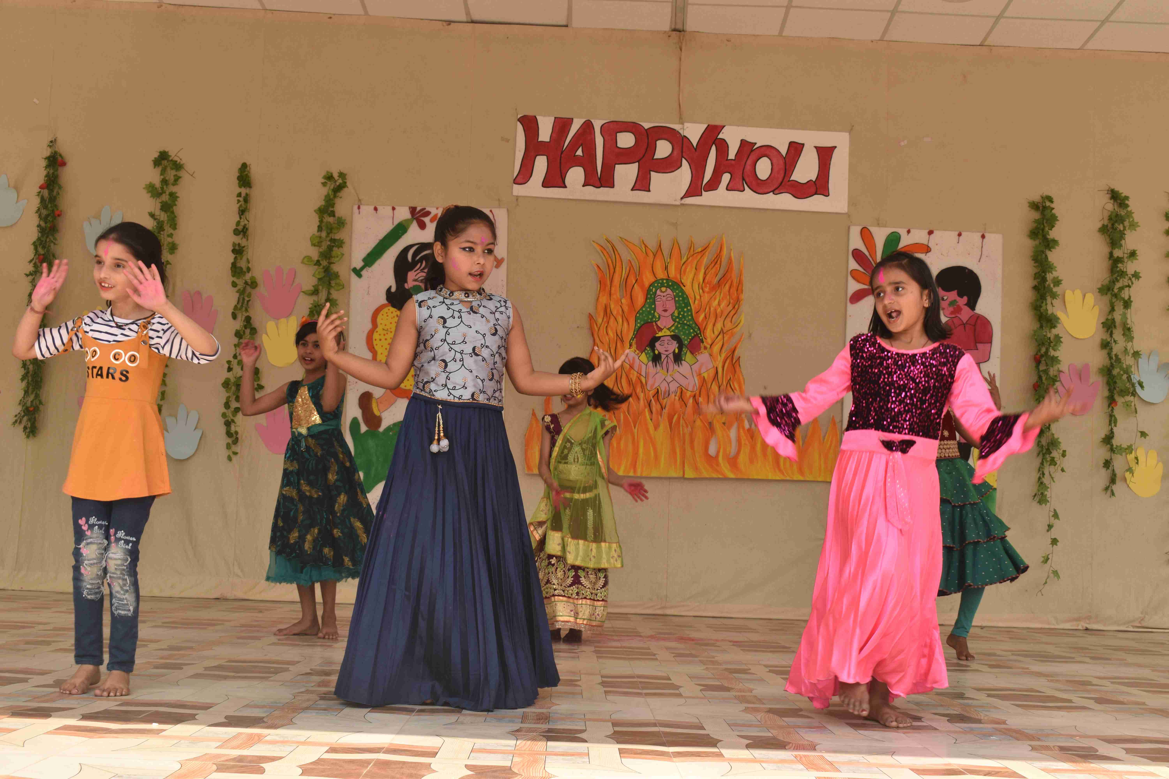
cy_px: 390
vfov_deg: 28.9
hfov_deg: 42.3
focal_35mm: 46
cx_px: 584
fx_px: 1510
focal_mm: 31
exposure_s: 1/160
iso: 110
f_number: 9
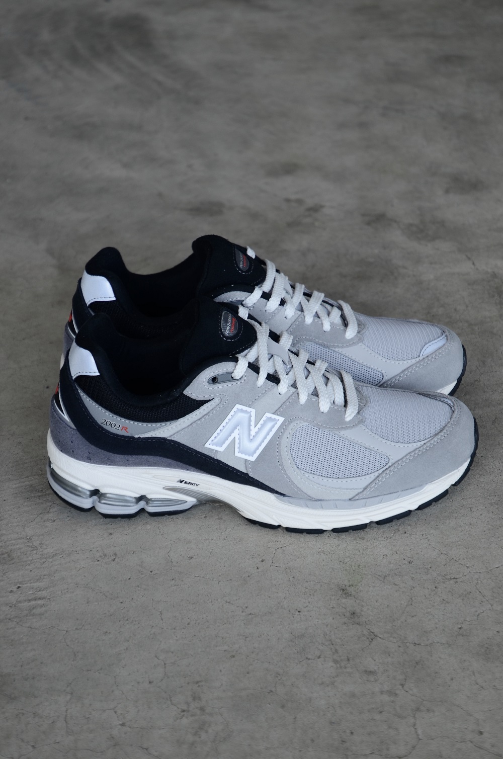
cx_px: 252
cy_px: 380
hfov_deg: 14.6
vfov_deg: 21.9
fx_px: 1957
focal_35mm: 93
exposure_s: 1/100
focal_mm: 62
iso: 160
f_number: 5
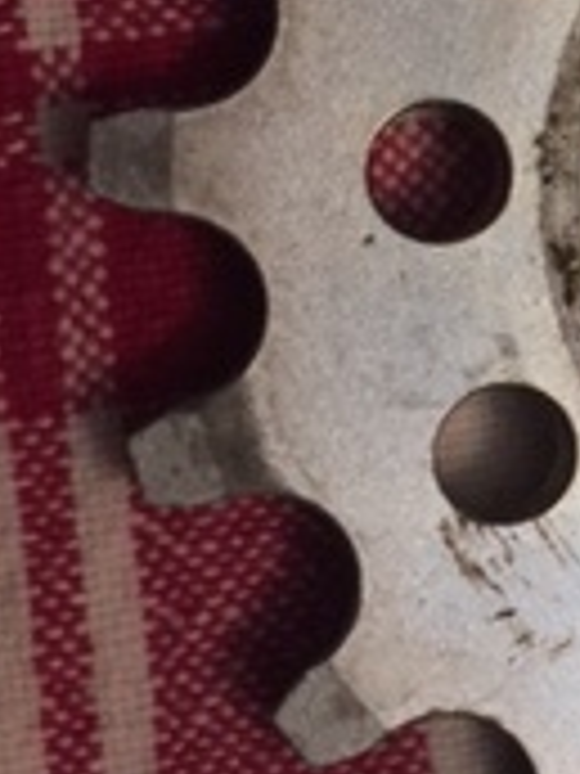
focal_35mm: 108
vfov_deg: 18.1
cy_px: 238
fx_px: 2413
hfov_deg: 12.6
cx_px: 1003
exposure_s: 1/30
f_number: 2.2
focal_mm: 4.15
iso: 125
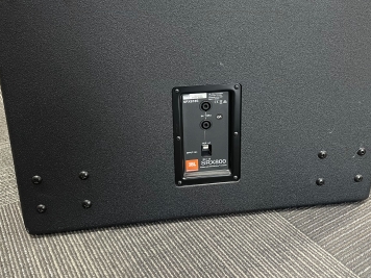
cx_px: 202
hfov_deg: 48.9
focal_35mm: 38
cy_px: 76
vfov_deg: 37.0
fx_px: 407
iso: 250
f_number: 1.6
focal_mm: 4.2
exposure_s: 1/60
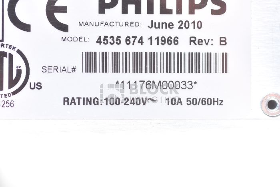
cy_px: 94
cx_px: 140
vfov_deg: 27.0
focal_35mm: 50
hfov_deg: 39.6
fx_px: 389
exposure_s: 1/125
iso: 400
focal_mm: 50
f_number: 5
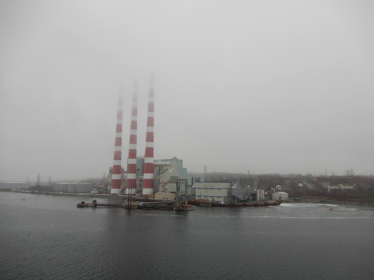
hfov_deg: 71.6
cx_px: 187
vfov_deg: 56.8
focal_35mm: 24
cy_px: 140
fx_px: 259
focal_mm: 4.3
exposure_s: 1/200
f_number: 3.4
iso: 80
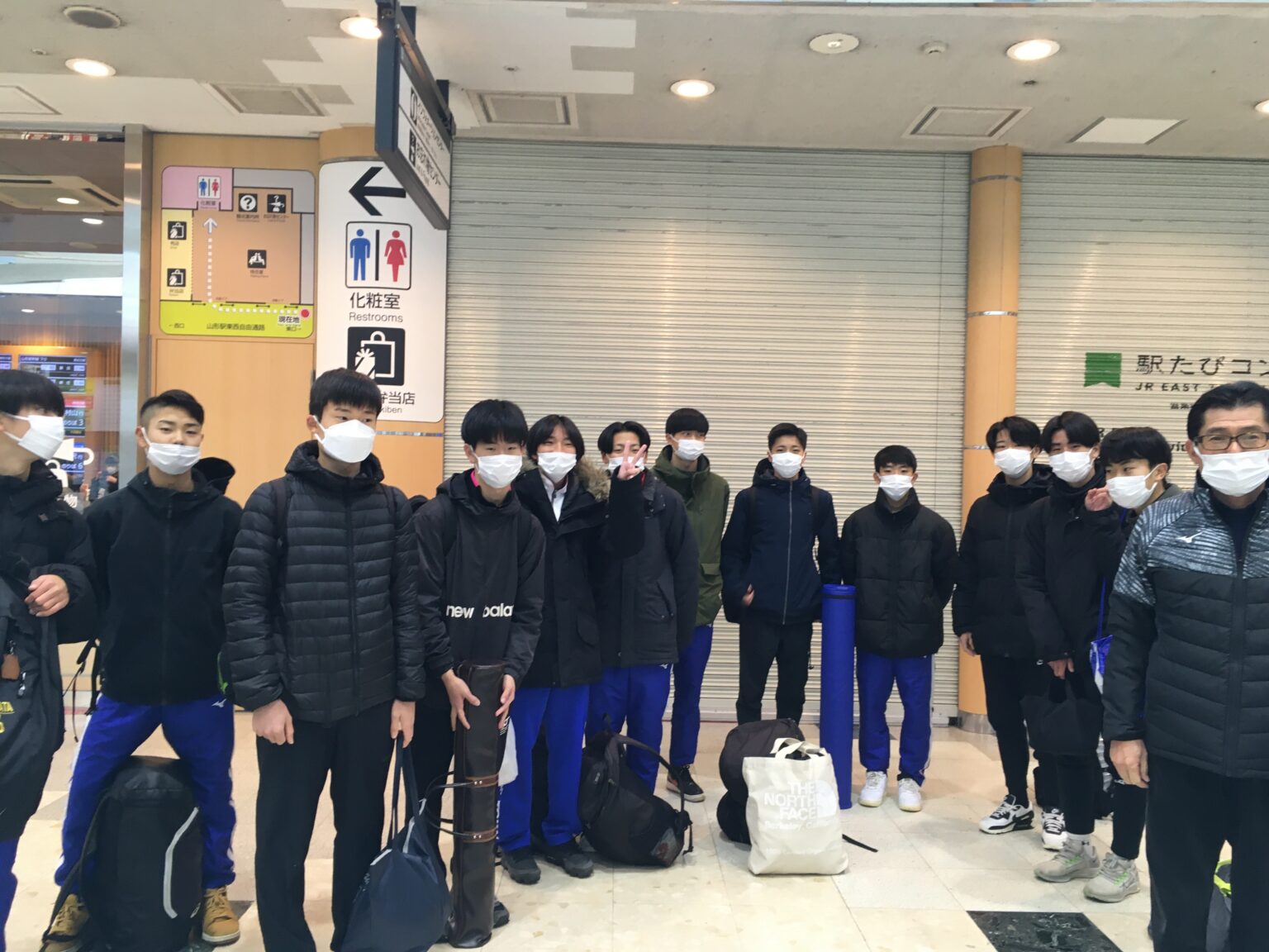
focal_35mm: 29
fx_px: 1063
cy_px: 476
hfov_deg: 61.7
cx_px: 634
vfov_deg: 48.2
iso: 50
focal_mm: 4.15
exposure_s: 1/30
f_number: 2.2
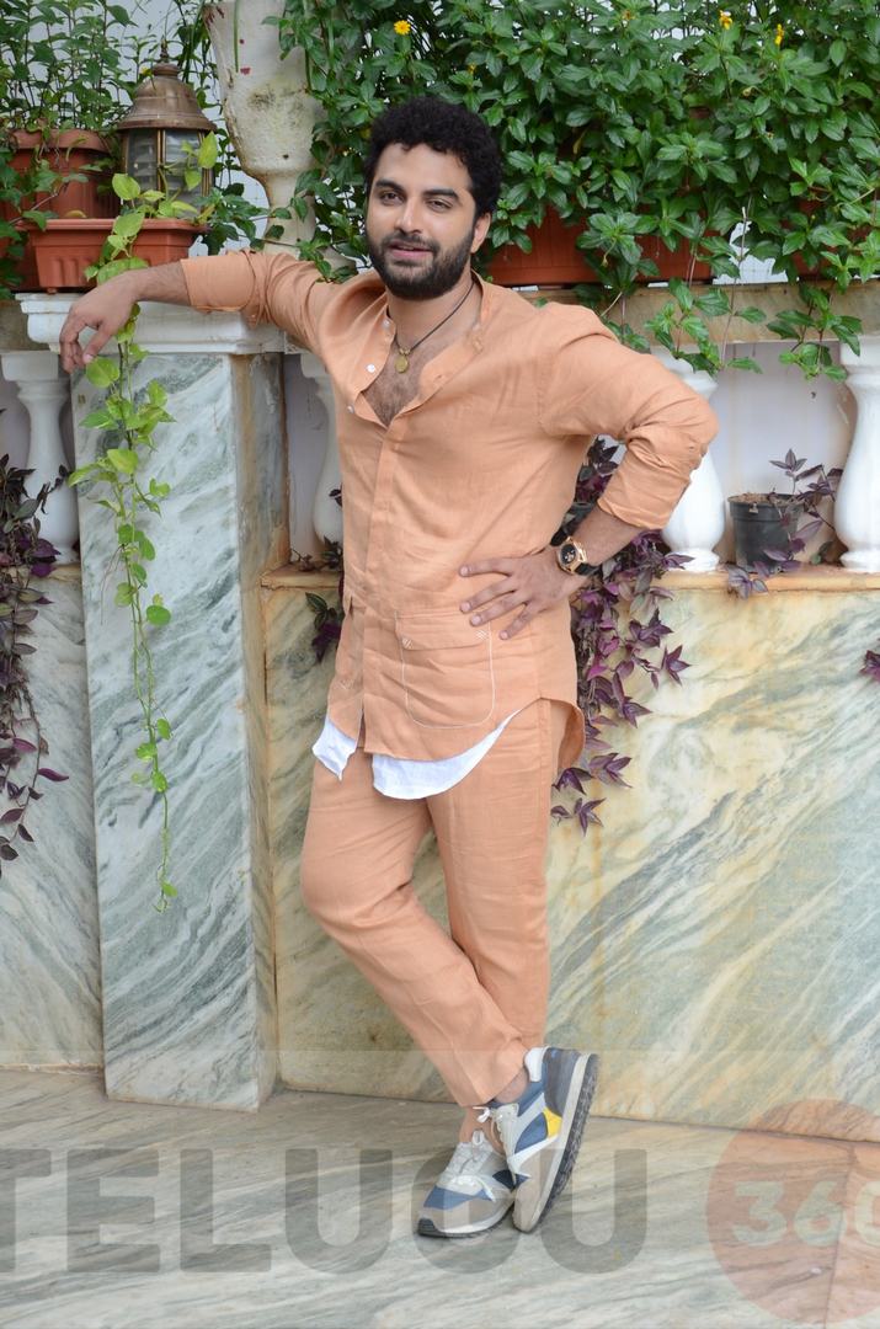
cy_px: 664
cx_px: 440
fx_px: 2210
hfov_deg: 22.5
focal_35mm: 60
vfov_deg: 33.5
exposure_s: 1/125
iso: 500
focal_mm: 40
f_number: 5.6
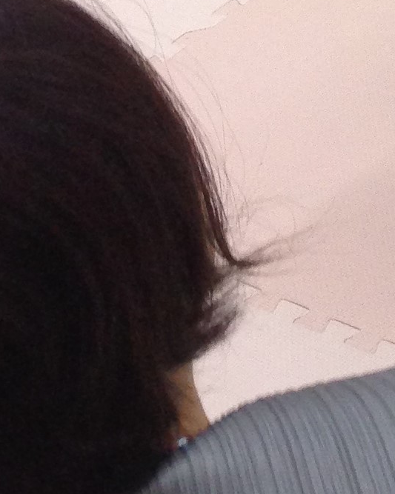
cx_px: 831
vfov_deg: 11.1
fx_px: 2208
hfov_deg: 9.5
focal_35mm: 151
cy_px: -620
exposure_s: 1/120
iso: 100
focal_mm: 4.12
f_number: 2.4
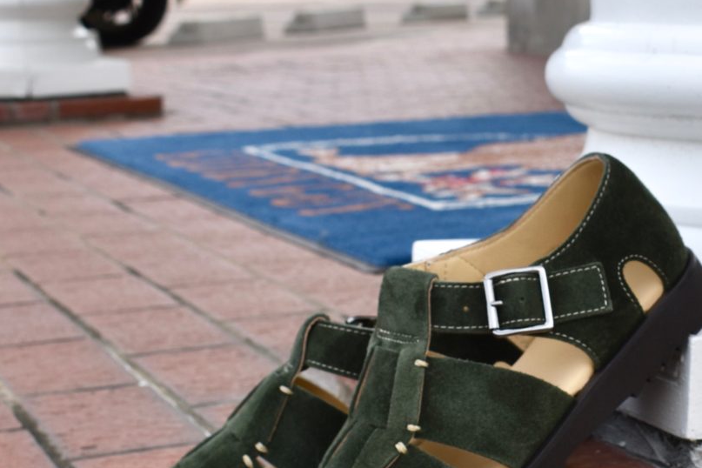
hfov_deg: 20.1
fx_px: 1930
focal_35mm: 99
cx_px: 681
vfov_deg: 13.8
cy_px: 368
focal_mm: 26
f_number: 7.1
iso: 200
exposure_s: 1/250
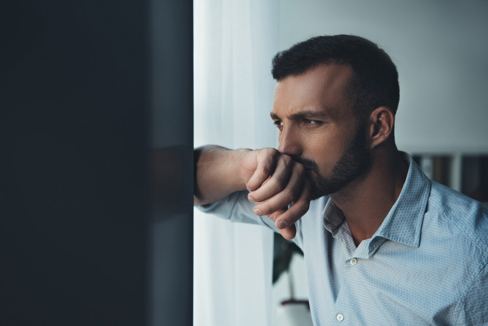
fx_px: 746
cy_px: 163
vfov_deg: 24.6
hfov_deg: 36.2
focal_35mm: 55
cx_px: 244
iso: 160
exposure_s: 1/200
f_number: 3.5
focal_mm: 55
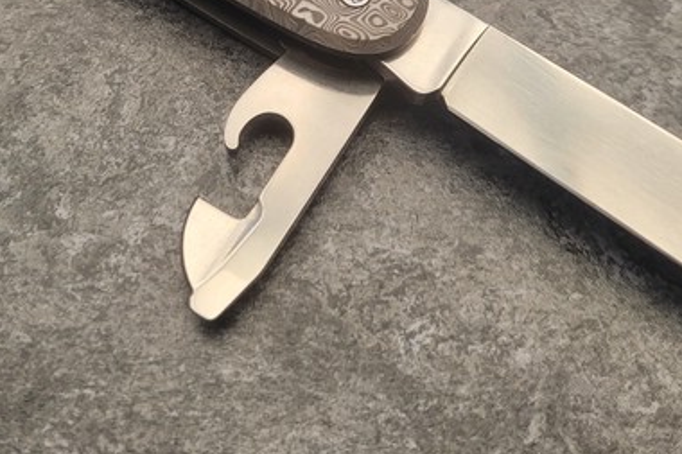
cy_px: -59
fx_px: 1079
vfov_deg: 22.3
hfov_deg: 35.0
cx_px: 312
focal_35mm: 57
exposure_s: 1/100
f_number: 1.8
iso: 125
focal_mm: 5.4
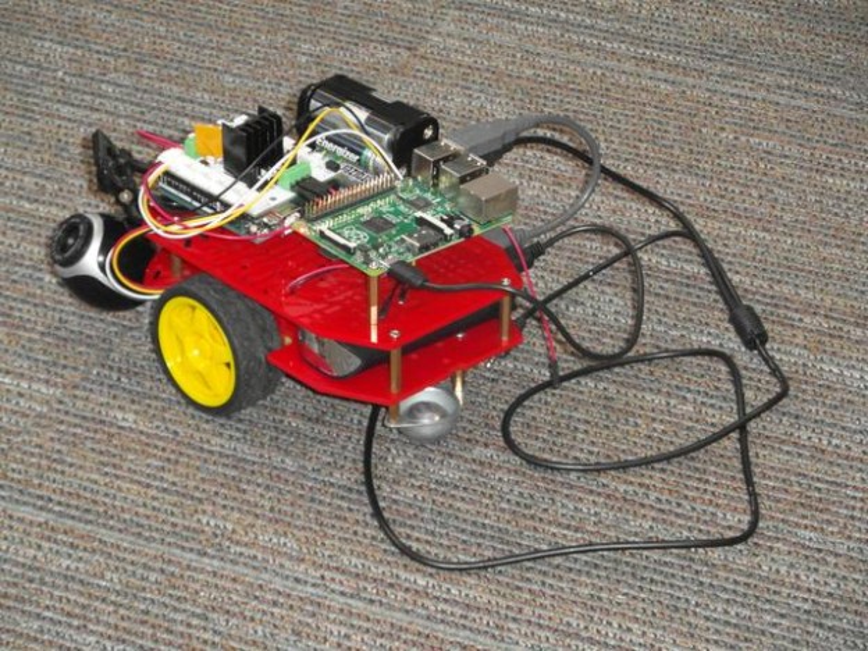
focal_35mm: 178
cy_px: 326
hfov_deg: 11.1
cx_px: 434
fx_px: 4463
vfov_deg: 8.3
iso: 640
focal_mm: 28.9
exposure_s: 1/60
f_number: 4.4
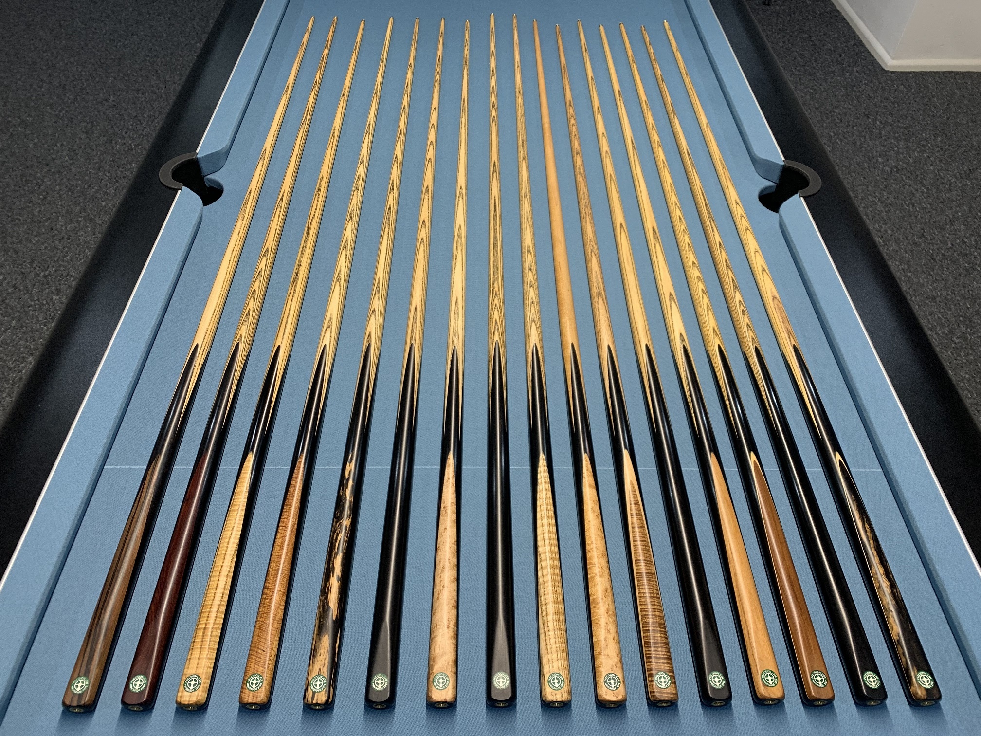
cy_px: 368
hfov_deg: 67.3
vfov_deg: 53.1
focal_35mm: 26
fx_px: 737
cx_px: 490
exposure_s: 1/100
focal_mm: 4.25
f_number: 1.8
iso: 80
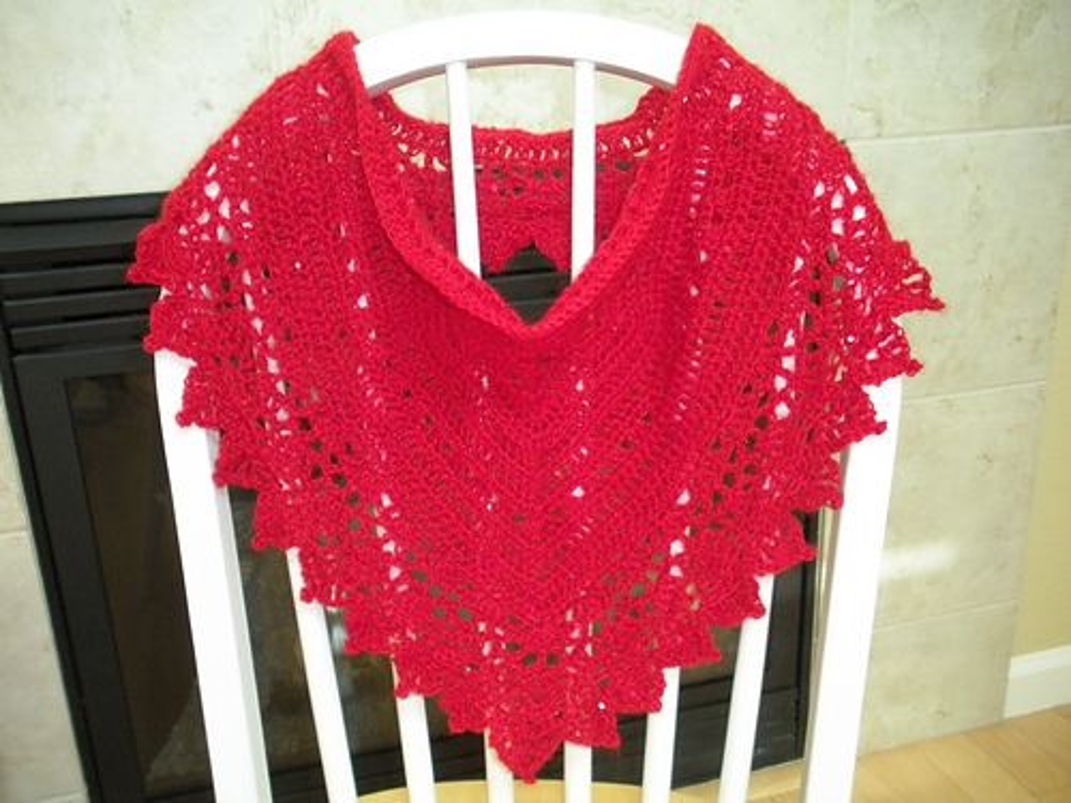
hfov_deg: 52.6
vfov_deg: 40.7
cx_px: 536
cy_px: 402
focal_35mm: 35
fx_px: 1083
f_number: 3.5
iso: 400
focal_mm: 6.3
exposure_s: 1/30
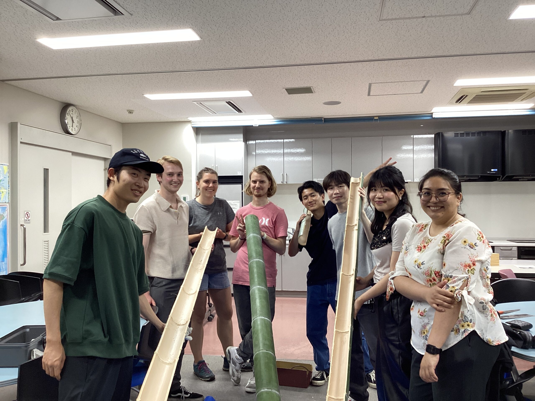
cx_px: 268
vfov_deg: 45.4
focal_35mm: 31
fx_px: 479
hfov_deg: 58.4
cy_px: 200
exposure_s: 1/60
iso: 100
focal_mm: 3.3
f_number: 2.4
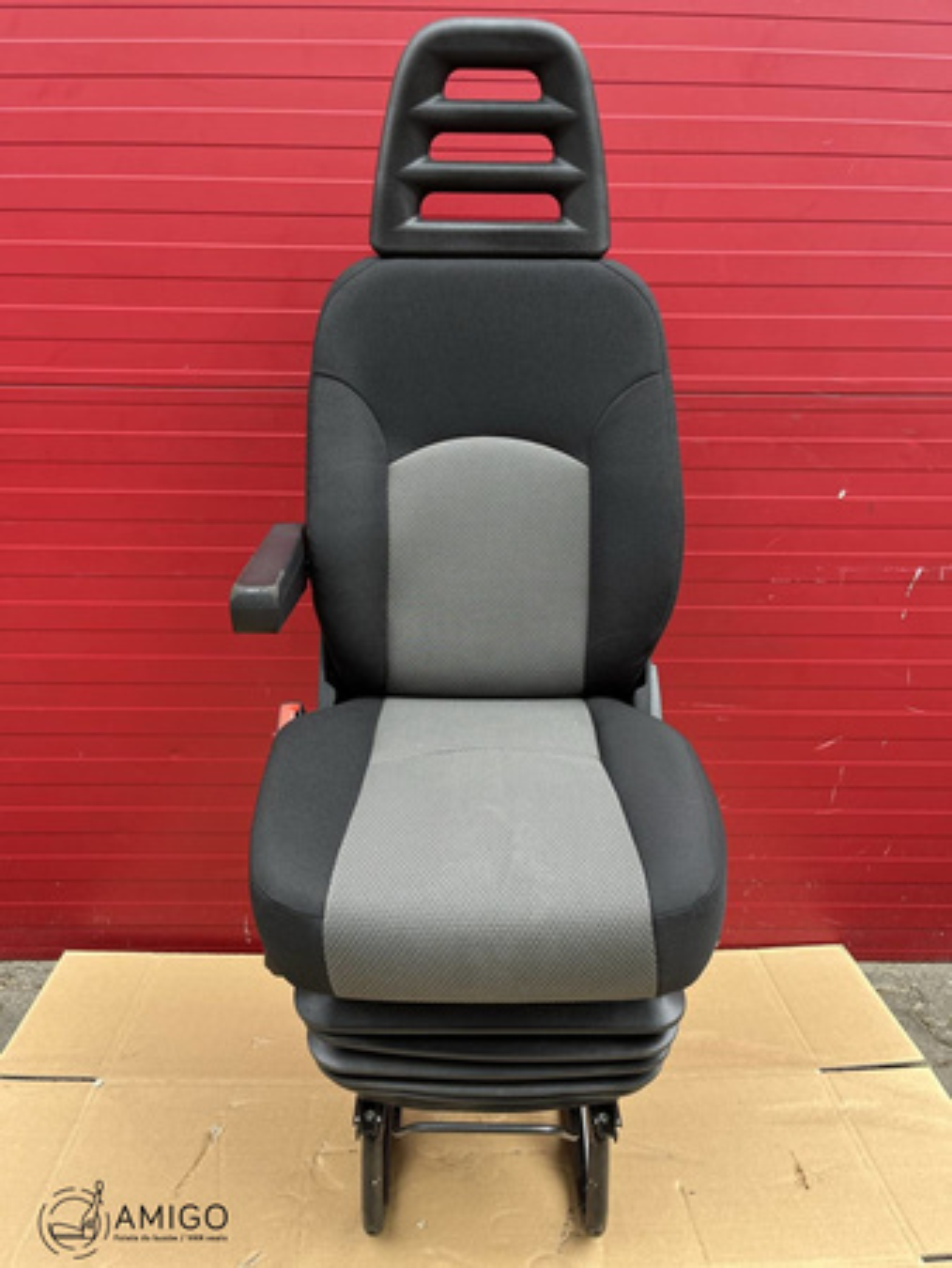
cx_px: 476
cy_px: 634
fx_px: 952
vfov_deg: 67.3
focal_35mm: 26
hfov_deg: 53.1
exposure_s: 1/179
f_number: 1.6
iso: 40
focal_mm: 5.1
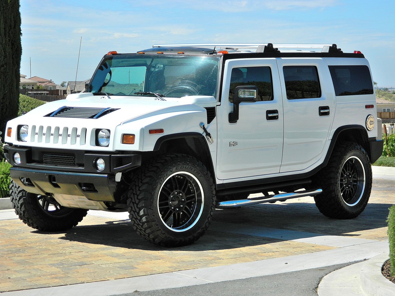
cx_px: 198
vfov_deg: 14.4
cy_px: 148
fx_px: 1175
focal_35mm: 103
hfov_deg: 19.1
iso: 80
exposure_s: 1/800
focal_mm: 18.6
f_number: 4.5
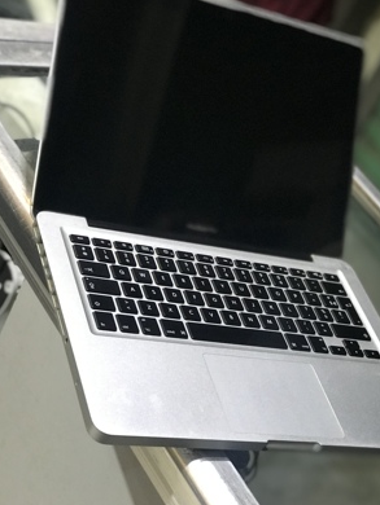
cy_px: 197
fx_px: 1067
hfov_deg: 20.2
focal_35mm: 73
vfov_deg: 26.6
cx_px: 234
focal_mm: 6.6
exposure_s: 1/50
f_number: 2.8
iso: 400
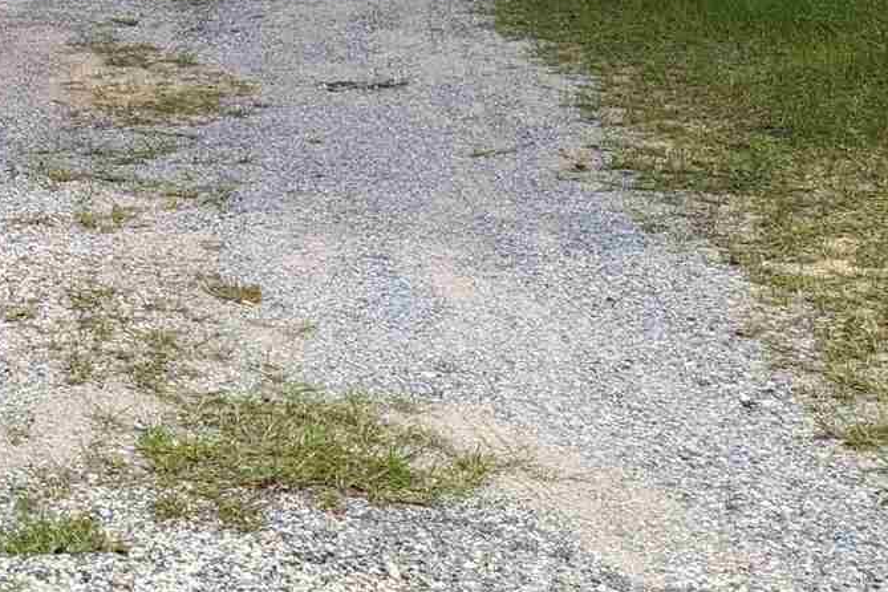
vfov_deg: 14.8
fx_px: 2121
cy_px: -297
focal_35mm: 86
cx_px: -439
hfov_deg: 20.3
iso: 41
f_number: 1.73
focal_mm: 4.38
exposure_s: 1/1560
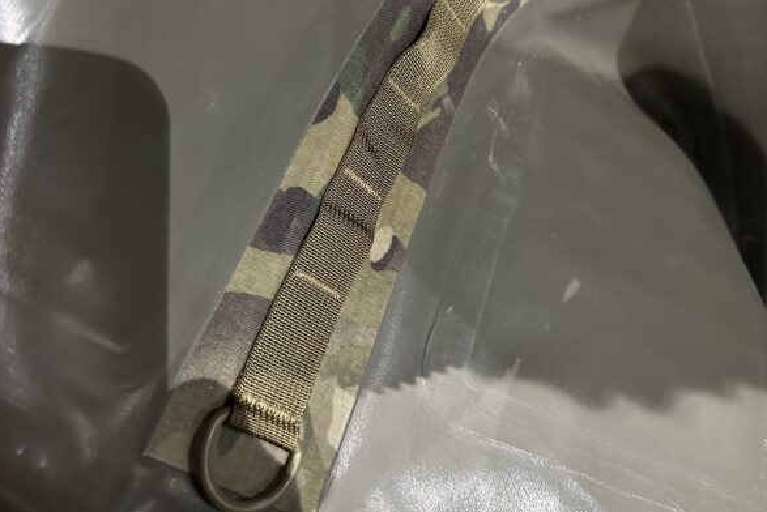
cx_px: 387
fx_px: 725
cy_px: 145
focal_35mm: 34
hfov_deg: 55.8
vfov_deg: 38.2
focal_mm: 6.86
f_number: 1.78
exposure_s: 1/40
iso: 1000
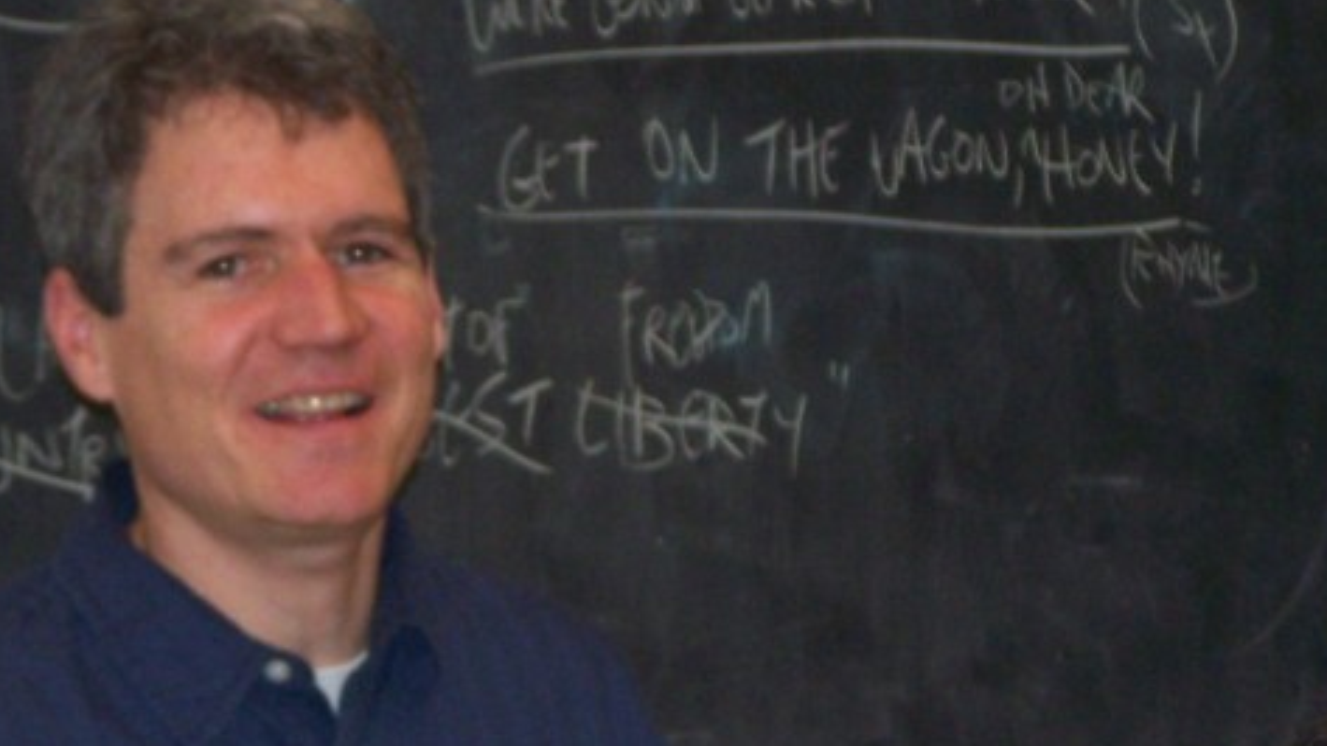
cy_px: 690
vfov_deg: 4.0
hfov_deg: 7.1
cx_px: 505
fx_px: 10626
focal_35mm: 302
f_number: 3.3
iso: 160
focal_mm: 21.2
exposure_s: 1/100
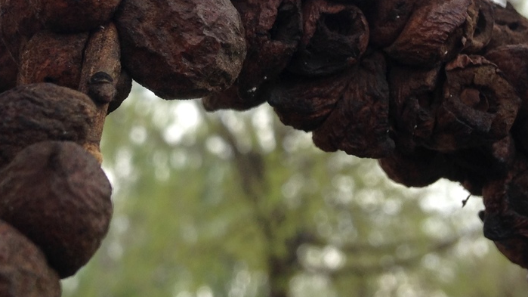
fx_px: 1106
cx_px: 212
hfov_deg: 26.8
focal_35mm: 79
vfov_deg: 14.8
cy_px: -47
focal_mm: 4.12
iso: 50
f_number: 2.4
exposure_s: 1/196
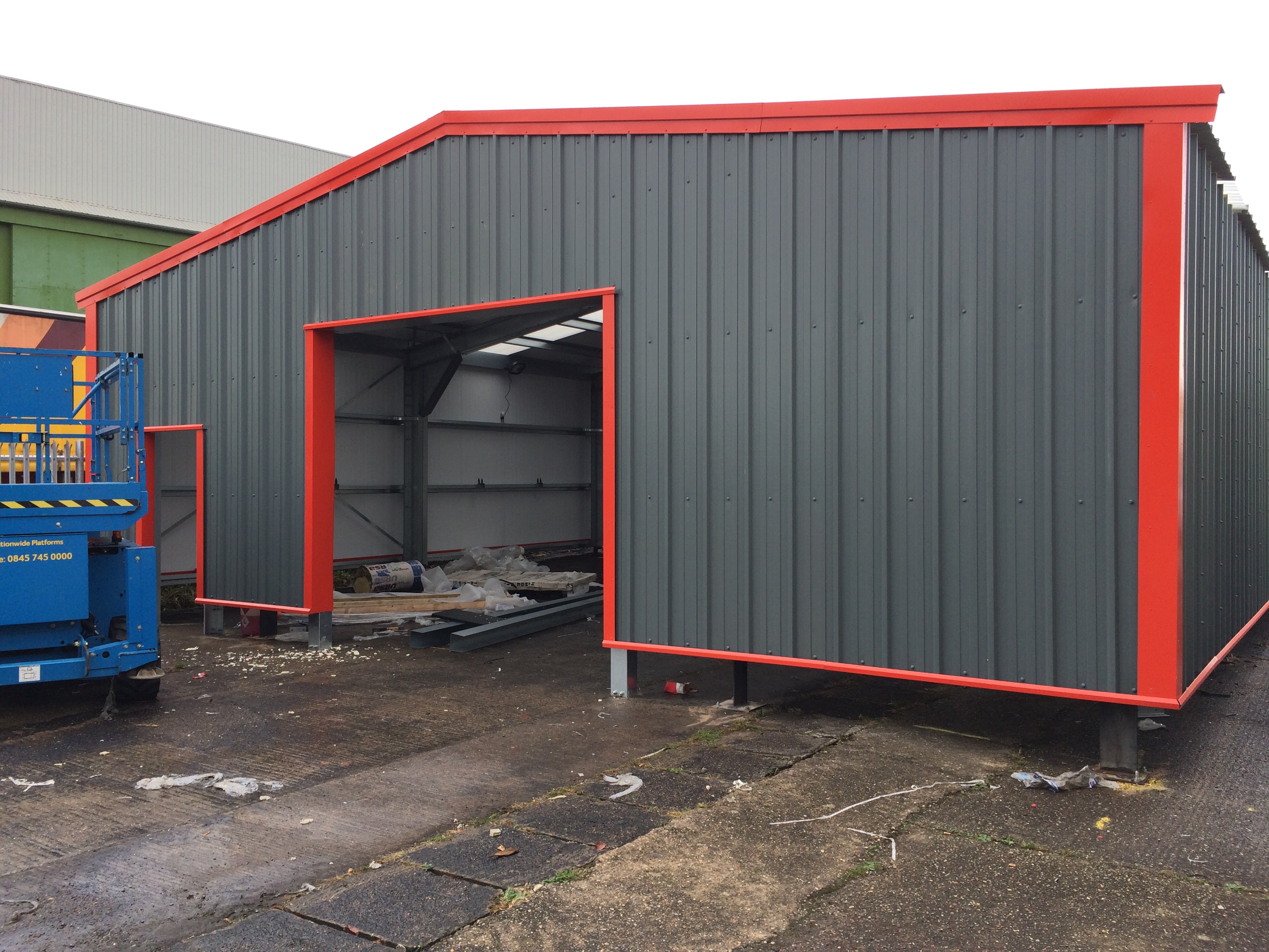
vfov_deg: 48.2
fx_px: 1063
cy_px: 476
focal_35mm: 29
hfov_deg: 61.7
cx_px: 634
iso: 32
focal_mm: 4.15
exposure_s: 1/243
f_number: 2.2
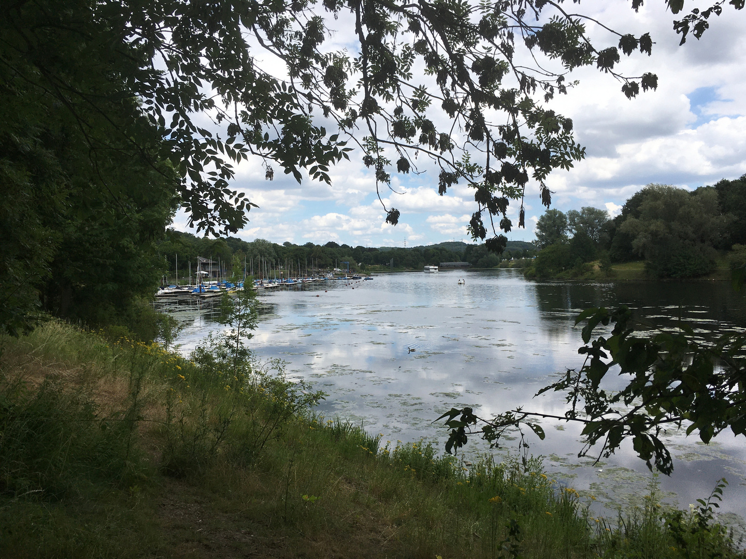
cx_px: 373
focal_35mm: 29
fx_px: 625
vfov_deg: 48.2
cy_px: 280
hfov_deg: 61.7
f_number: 2.2
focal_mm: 4.15
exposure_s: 1/1876
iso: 25
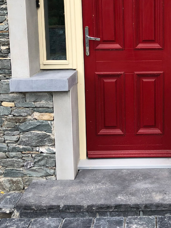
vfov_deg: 34.5
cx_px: 149
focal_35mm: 55
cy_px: 70
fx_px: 362
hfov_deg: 25.8
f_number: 1.8
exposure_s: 1/335
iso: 20
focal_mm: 3.99
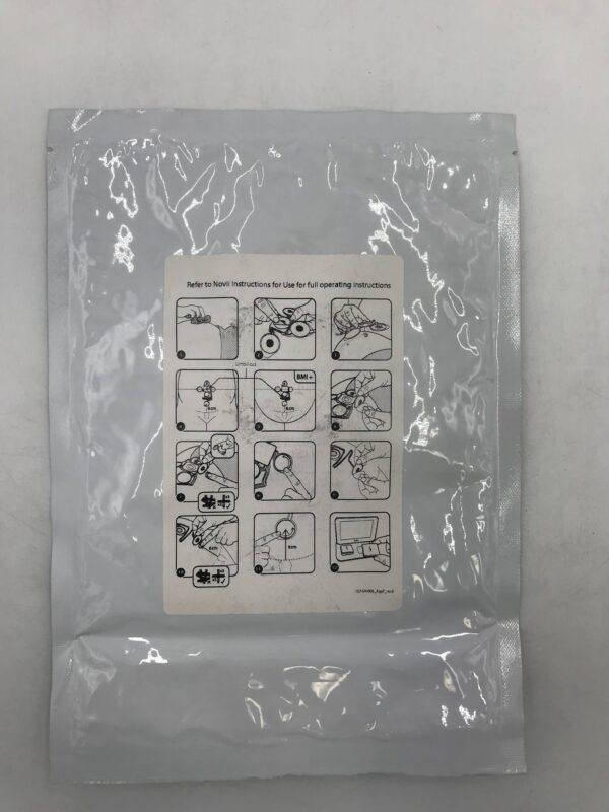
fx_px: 657
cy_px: 406
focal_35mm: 28
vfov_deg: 63.4
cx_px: 304
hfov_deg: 49.7
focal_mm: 3.99
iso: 20
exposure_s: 1/120
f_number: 1.8
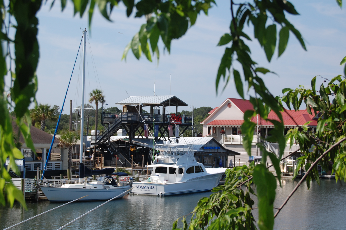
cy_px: 115
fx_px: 792
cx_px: 173
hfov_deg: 24.6
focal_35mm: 82
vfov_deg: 16.5
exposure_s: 1/320
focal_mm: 55
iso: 200
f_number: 9
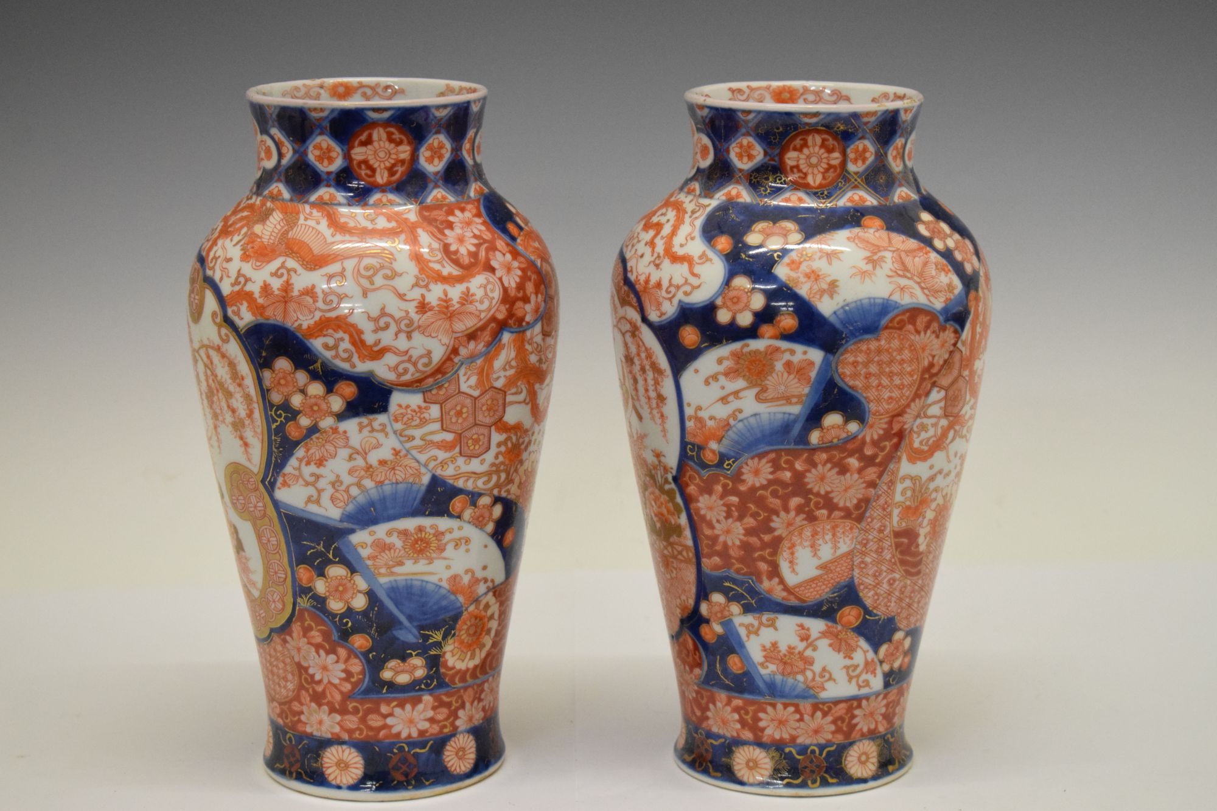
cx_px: 608
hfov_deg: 24.6
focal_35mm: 82
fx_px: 2789
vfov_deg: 16.6
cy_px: 406
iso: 3200
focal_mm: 55
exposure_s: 1/80
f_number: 5.6
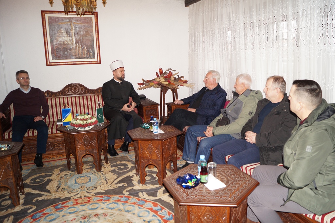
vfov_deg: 47.9
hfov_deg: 67.4
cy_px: 112
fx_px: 251
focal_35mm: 27
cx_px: 168
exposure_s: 1/160
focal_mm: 18
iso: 640
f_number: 3.5
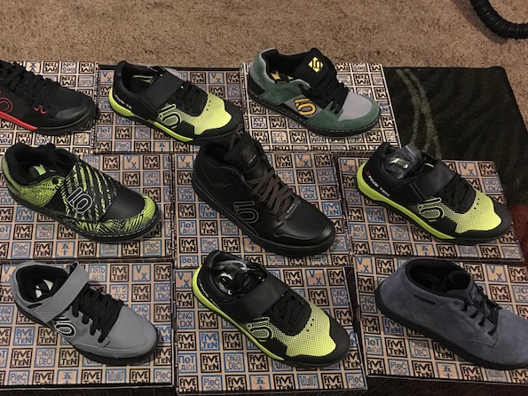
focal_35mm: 39
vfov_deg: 36.7
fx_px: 595
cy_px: 237
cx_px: 174
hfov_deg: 47.1
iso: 250
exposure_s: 1/4
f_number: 2.2
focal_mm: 4.15
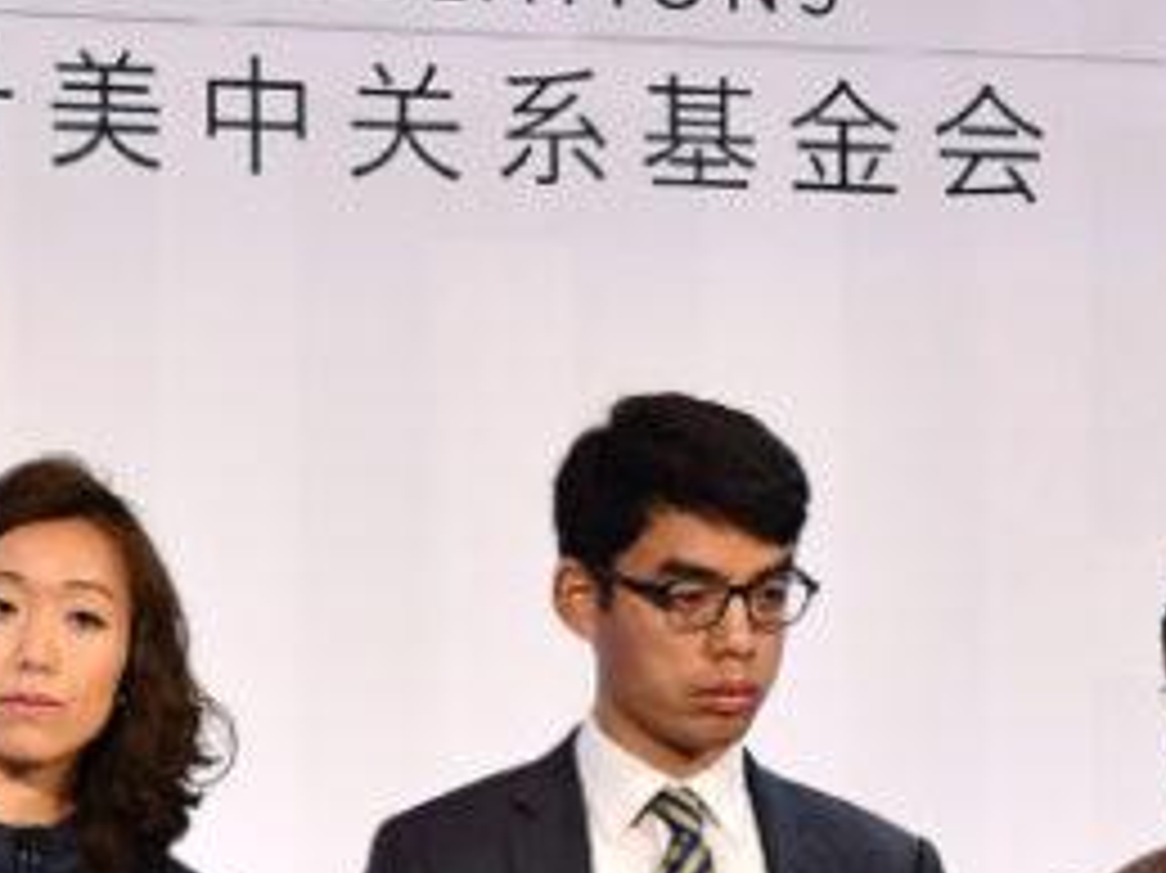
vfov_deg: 7.8
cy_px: 855
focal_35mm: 189
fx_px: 6363
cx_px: -239
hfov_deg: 10.3
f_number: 3.3
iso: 1600
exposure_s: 1/160
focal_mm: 35
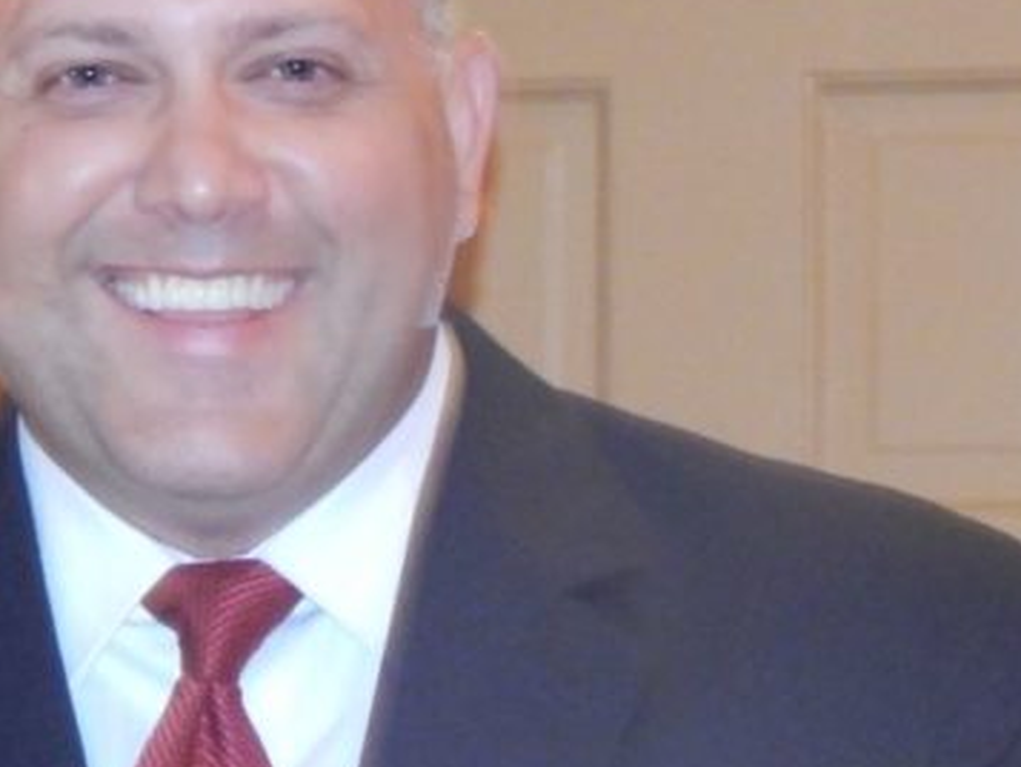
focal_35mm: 450
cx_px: 272
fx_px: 13277
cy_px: 421
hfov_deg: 4.4
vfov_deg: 3.3
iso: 1600
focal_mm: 37.1
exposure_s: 1/30
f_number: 5.4
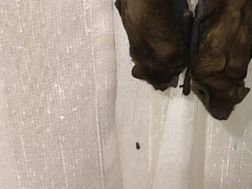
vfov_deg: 23.8
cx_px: 235
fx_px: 437
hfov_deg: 30.5
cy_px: 22
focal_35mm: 60
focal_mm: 4.15
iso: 200
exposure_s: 1/17
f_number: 2.2
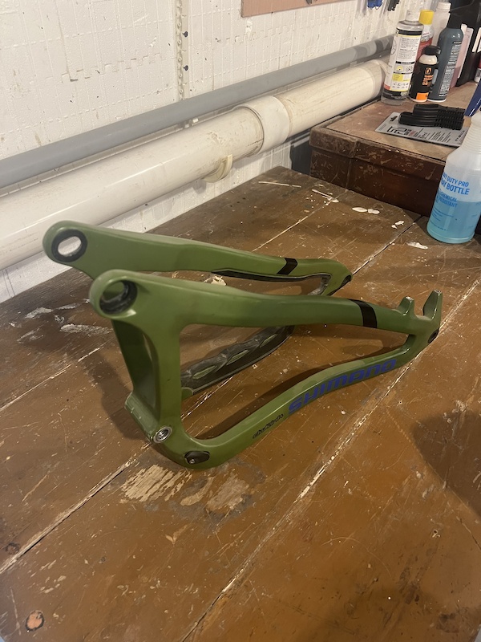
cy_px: 321
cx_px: 240
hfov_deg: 53.1
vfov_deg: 67.3
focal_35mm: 26
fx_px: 482
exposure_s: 1/60
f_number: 1.5
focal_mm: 5.7
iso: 400
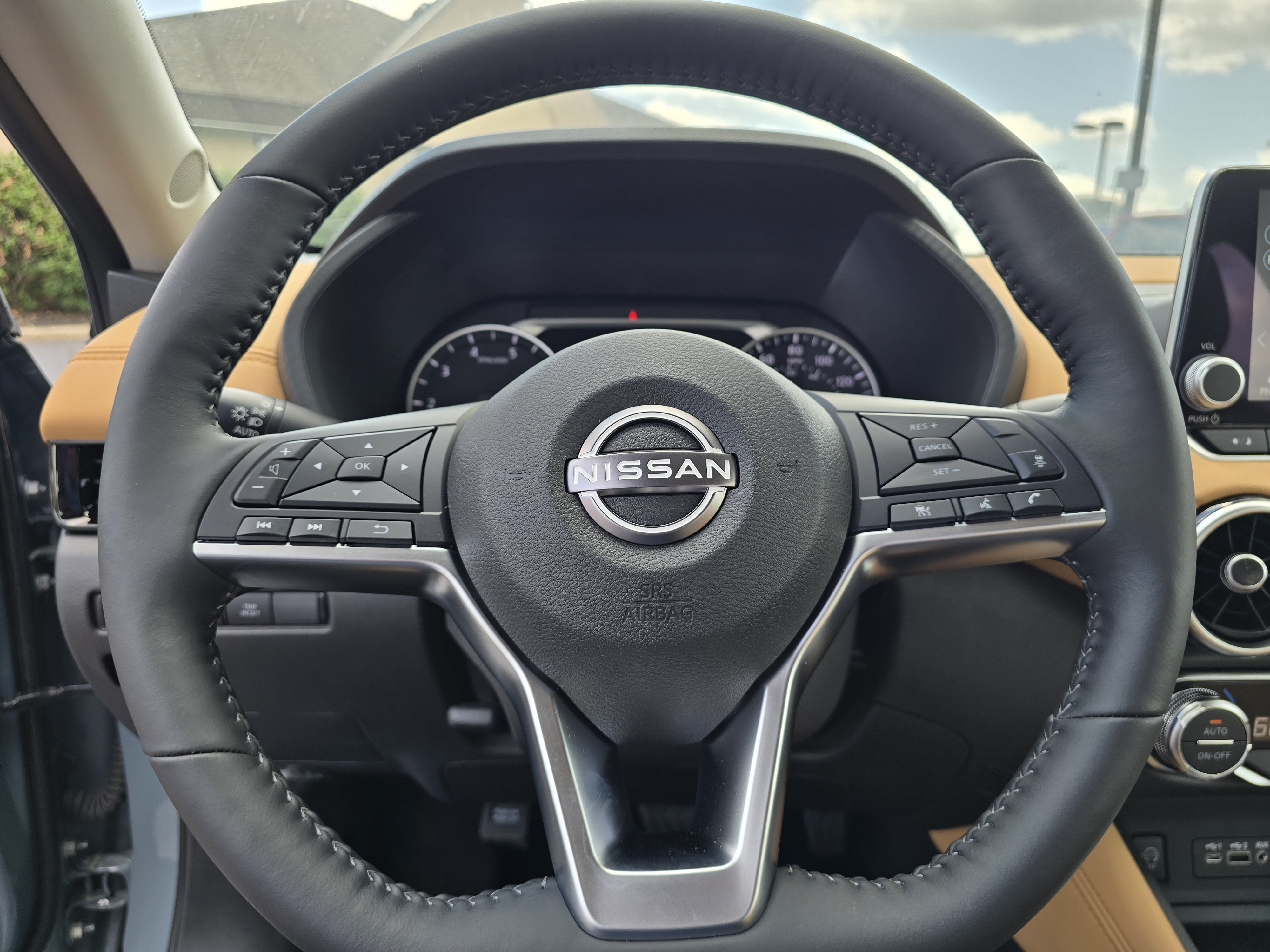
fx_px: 844
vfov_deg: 58.9
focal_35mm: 23
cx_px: 635
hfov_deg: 73.9
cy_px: 476
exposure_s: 1/180
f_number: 1.7
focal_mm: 6.3
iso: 20
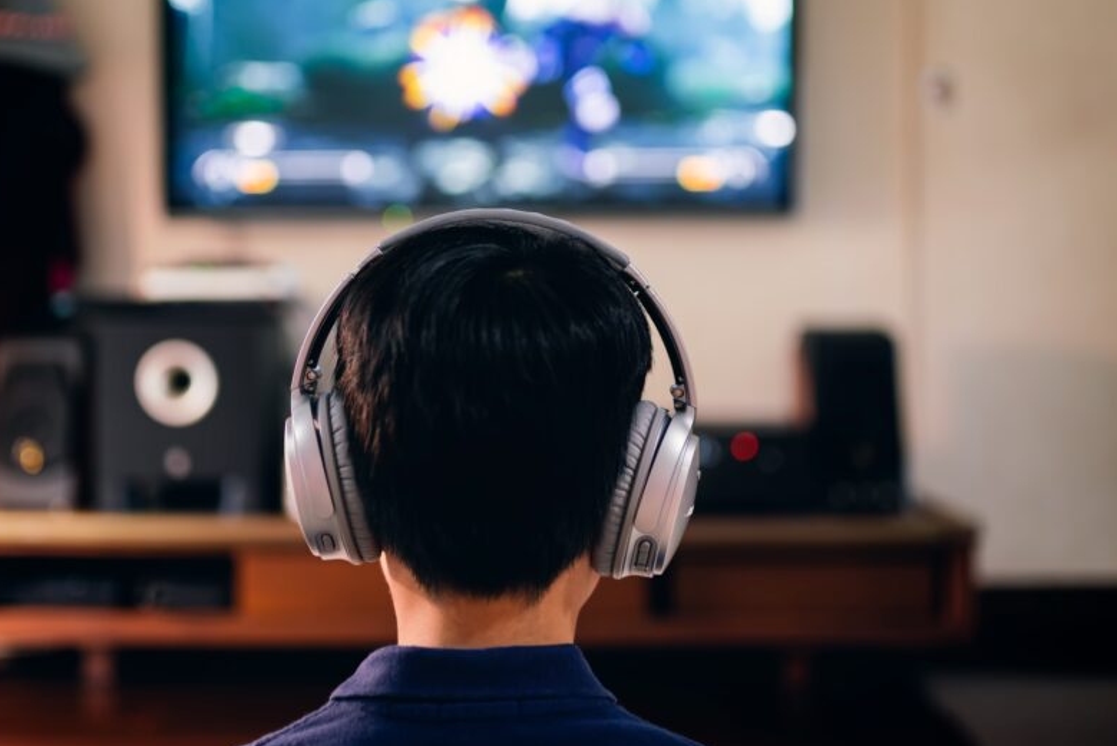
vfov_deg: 29.2
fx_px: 1428
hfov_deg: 42.7
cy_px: 324
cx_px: 512
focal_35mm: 46
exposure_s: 1/30
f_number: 1.4
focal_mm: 35
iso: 400
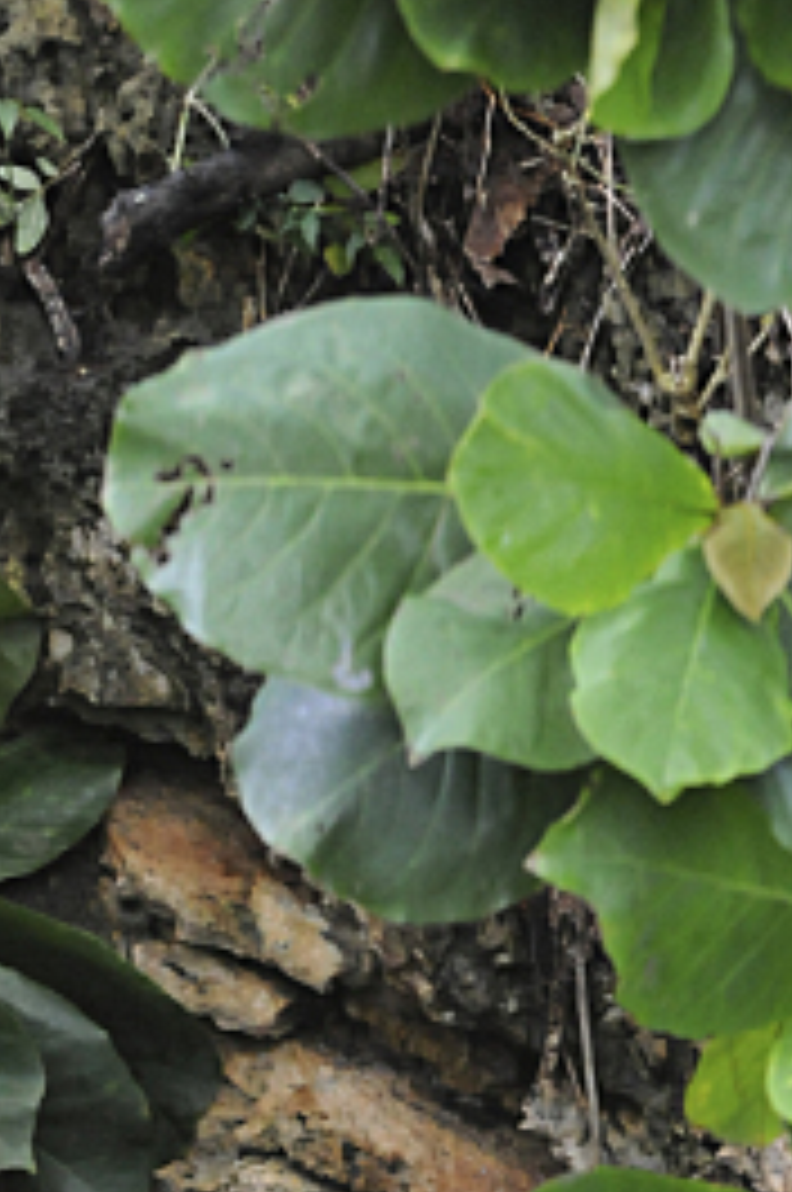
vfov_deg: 5.2
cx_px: -124
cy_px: 1777
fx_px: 12903
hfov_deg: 3.5
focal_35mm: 390
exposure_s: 1/125
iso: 1600
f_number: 4.5
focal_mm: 86
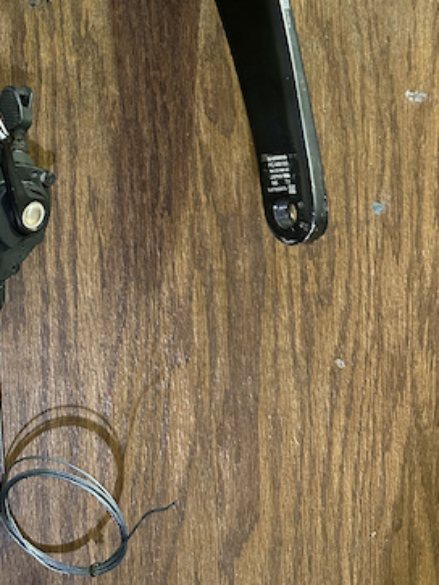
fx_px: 895
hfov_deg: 25.9
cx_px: -18
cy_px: 50
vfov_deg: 34.0
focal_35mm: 53
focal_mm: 6.86
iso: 640
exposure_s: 1/40
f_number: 1.78
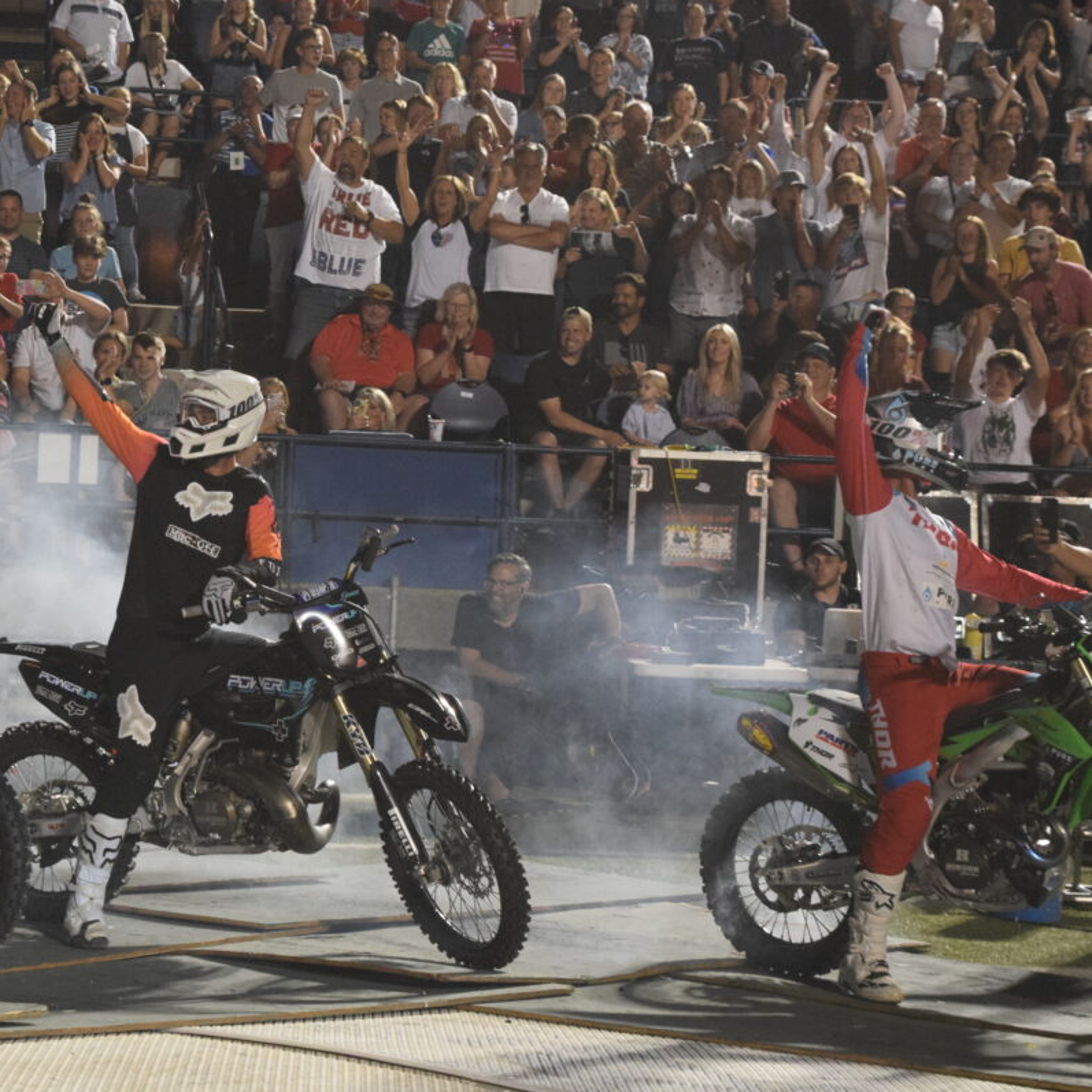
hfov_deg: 18.0
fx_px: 3426
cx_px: 310
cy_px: 547
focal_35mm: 96
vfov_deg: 18.1
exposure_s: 1/200
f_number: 5.6
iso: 3200
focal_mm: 50
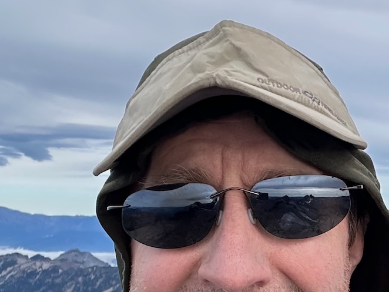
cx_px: 282
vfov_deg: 18.4
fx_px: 899
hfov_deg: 24.2
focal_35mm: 80
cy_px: 197
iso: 25
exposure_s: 1/501
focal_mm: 2.69
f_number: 1.9
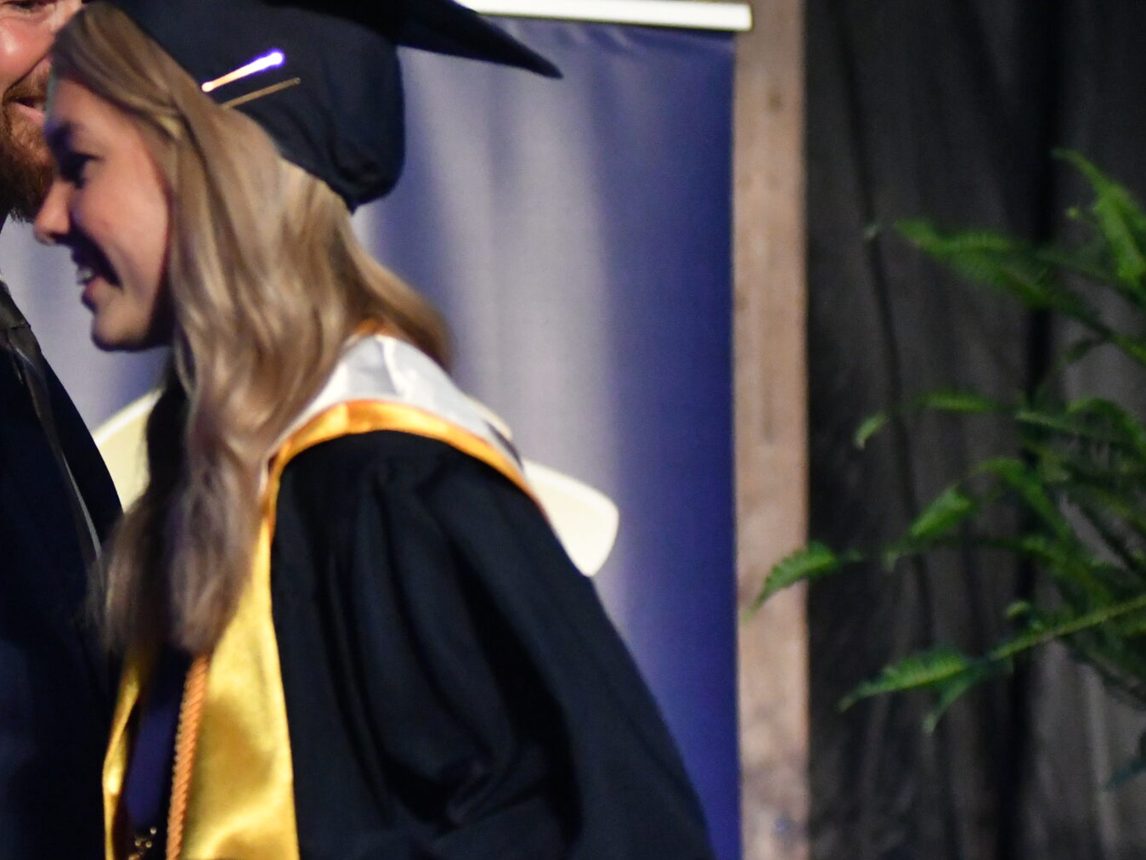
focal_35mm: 219
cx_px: 252
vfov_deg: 6.8
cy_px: 215
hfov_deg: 9.0
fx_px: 7251
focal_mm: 80
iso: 8000
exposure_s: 1/640
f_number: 2.8
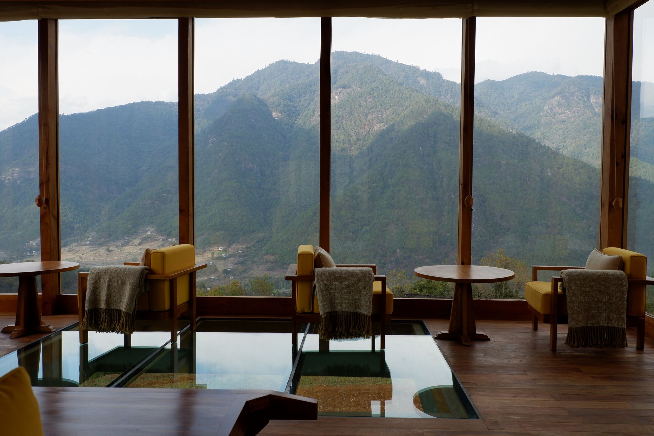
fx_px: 527
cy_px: 218
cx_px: 327
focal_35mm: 29
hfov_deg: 63.6
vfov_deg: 45.0
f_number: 8
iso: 400
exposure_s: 1/400
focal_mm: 19.2
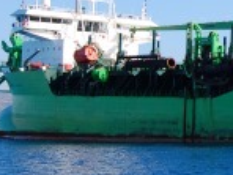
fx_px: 882
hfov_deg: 14.5
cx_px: 293
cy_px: 32
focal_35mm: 131
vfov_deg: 11.3
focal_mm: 30
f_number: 9
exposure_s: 1/320
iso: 200
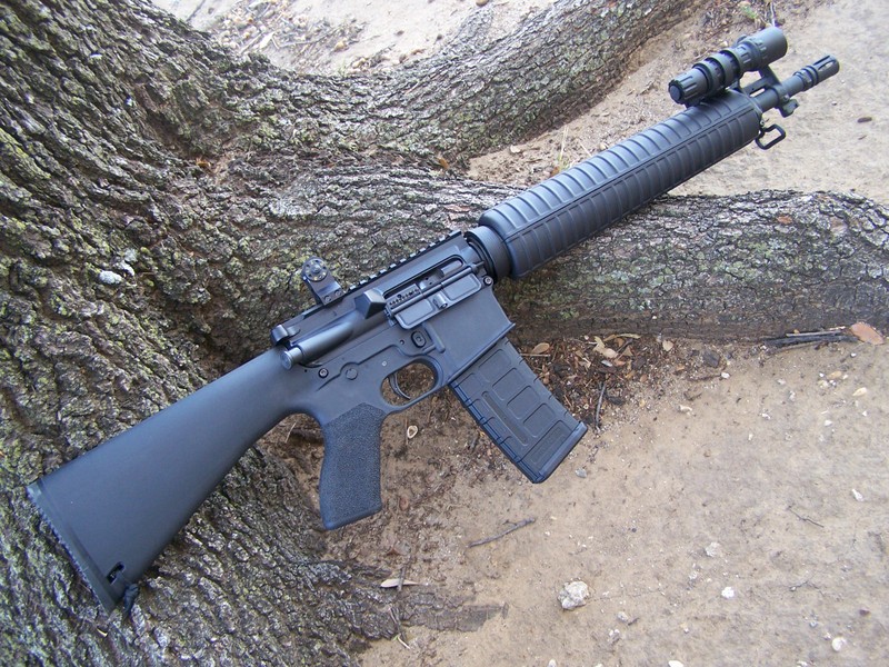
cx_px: 444
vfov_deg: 37.7
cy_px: 334
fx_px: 976
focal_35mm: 38
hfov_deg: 49.0
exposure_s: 1/30
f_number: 2.8
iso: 125
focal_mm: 6.3
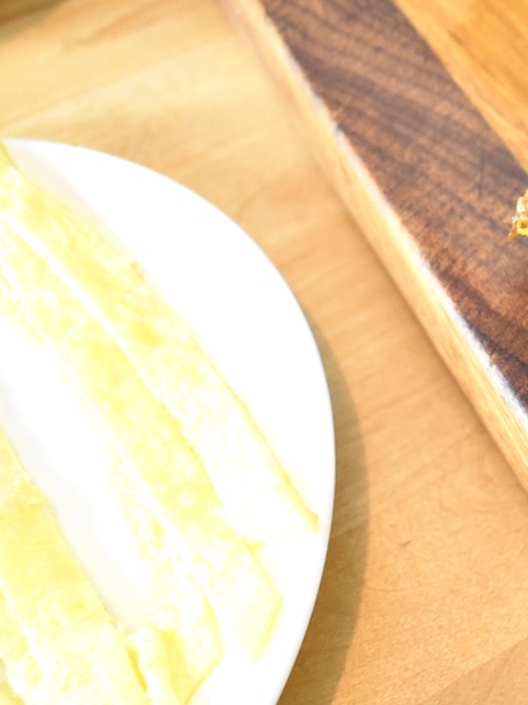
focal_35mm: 60
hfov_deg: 21.5
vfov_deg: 32.0
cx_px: 726
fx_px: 1221
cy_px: 258
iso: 3200
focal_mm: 18
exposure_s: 1/80
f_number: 3.5
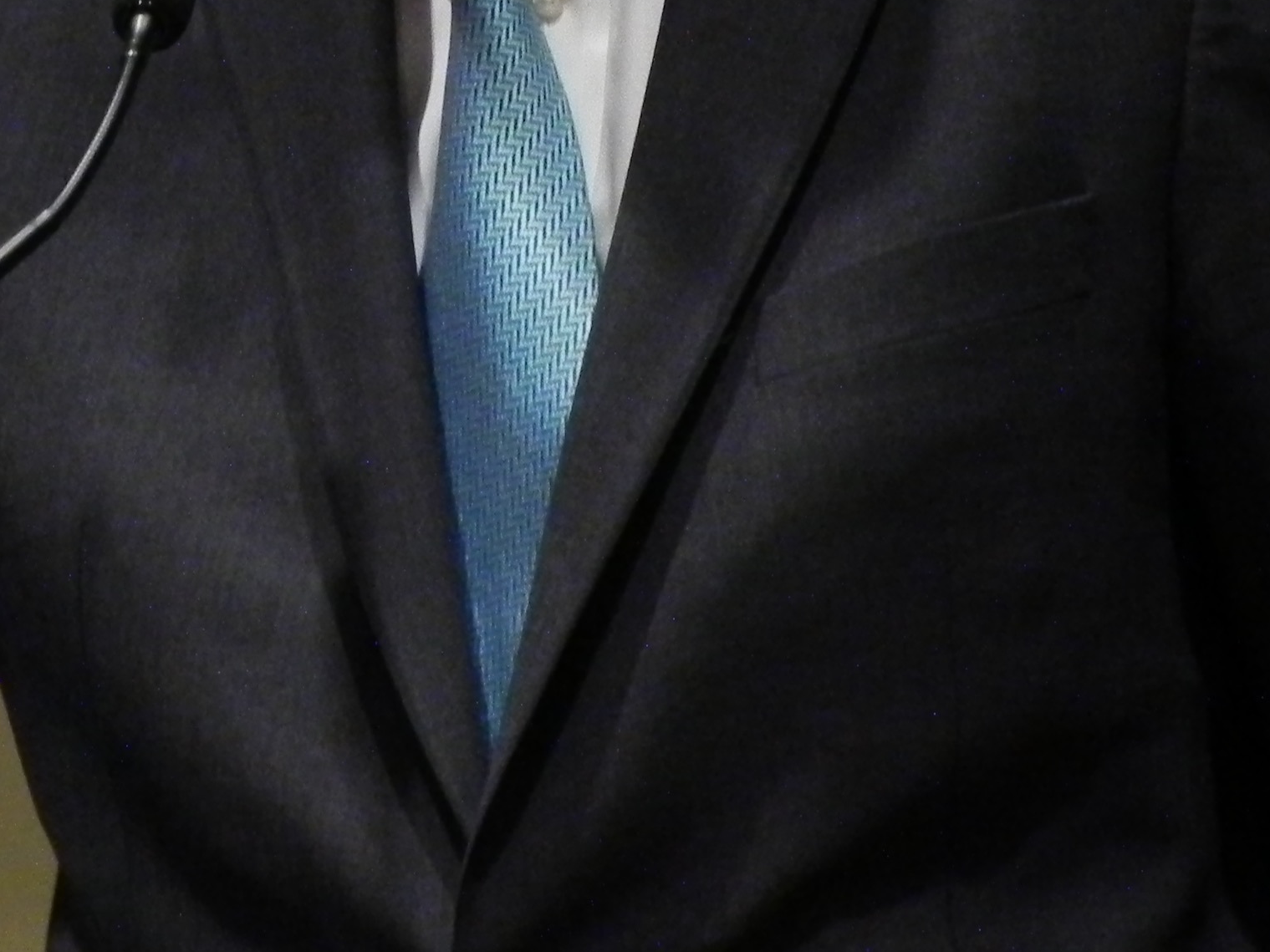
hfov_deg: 7.0
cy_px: -160
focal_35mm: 281
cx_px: 440
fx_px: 10309
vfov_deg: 5.3
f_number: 4
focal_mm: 20.8
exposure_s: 1/60
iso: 800
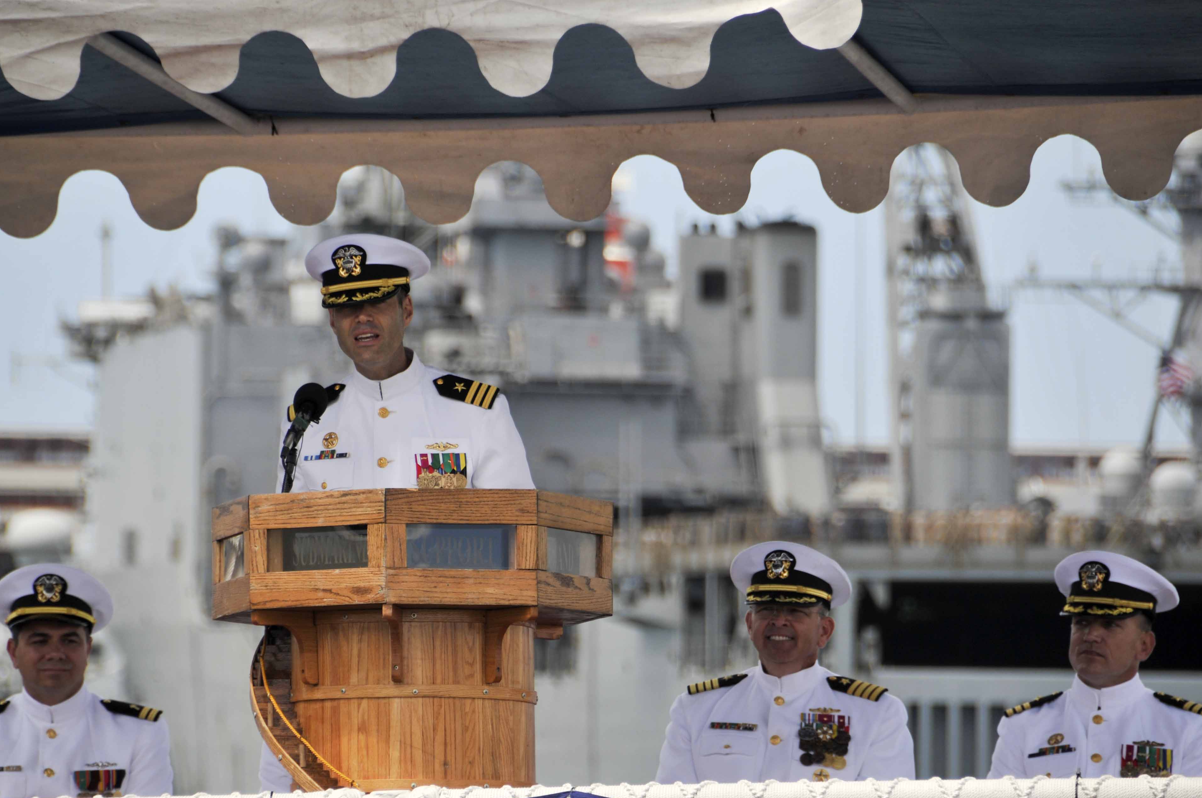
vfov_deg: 4.1
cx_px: 545
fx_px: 11272
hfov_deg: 6.1
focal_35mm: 338
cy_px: 417
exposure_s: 1/800
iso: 125
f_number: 5.6
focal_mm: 200
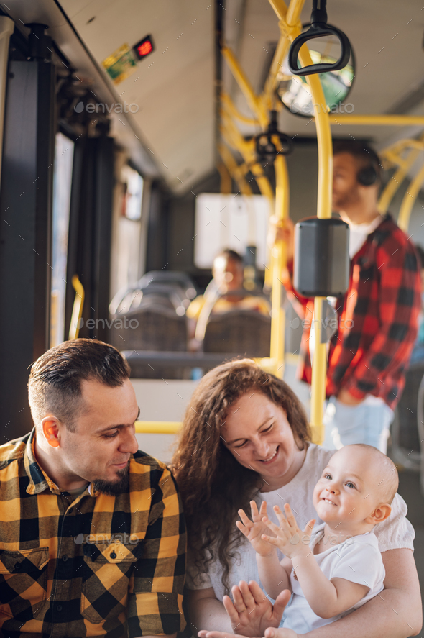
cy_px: 319
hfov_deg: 27.0
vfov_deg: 39.6
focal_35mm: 50
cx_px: 212
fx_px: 885
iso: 200
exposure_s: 1/400
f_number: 1.8
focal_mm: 50
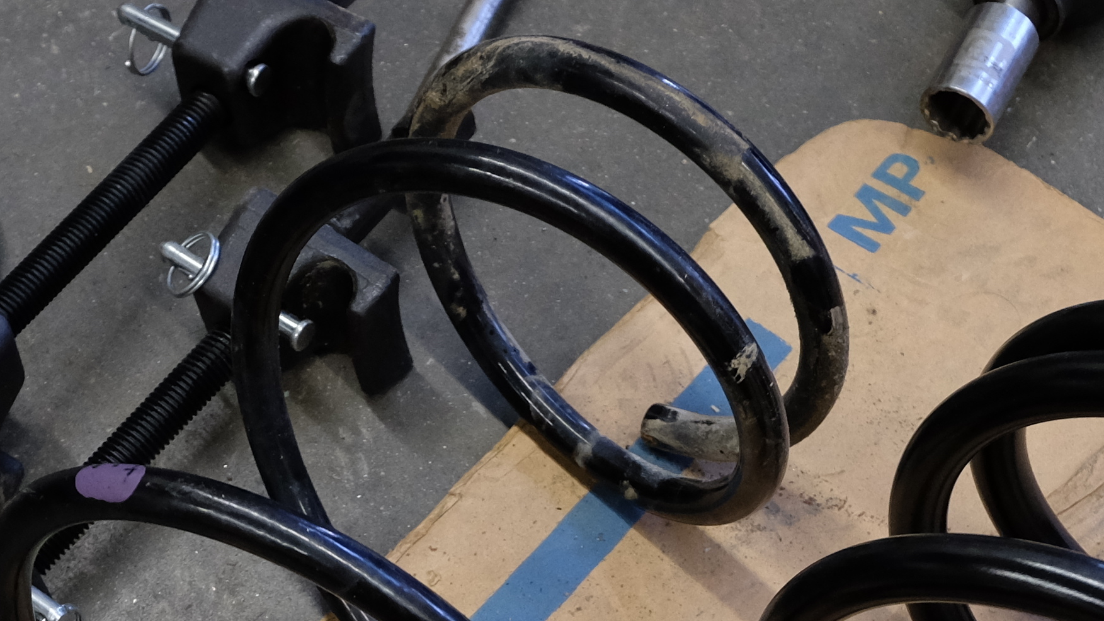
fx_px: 2313
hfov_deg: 26.8
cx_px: 505
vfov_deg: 14.4
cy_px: 892
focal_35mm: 79
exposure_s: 1/45
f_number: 4.5
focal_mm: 18.2
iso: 1600
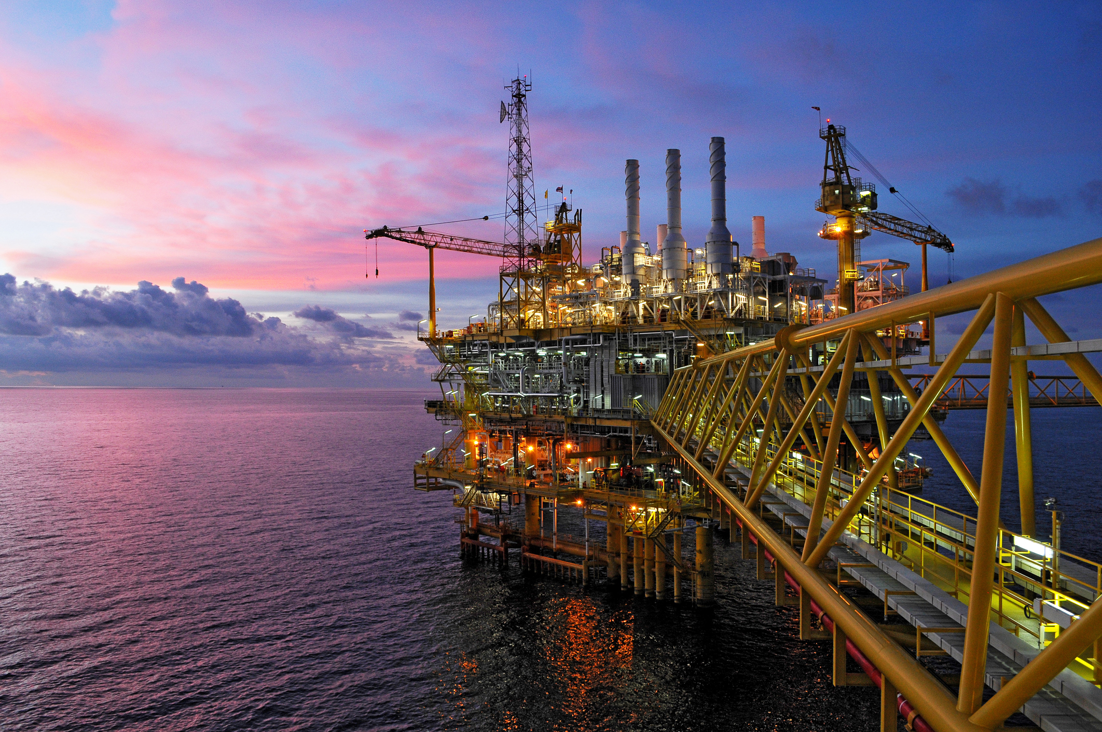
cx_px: 551
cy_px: 366
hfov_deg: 67.4
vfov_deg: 47.8
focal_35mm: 27
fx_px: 826
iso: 640
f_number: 5.6
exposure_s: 1/25
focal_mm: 18
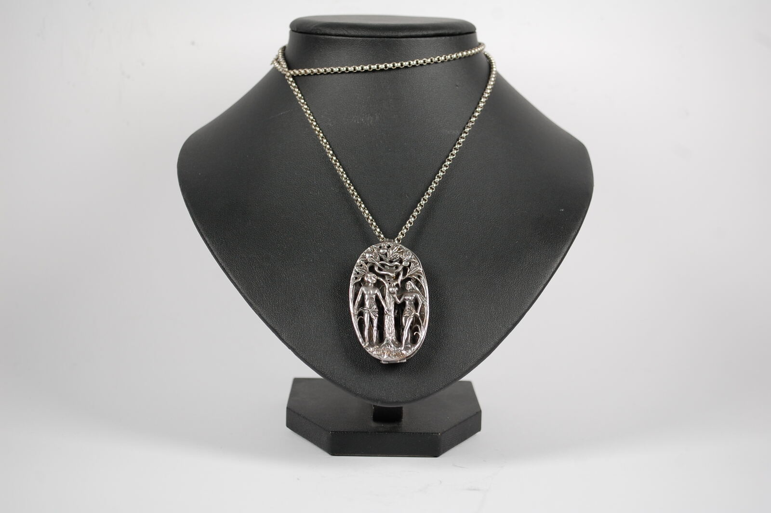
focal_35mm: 57
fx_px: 1220
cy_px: 256
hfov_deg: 35.1
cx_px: 386
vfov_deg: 23.7
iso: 280
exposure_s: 1/125
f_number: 5.6
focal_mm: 38
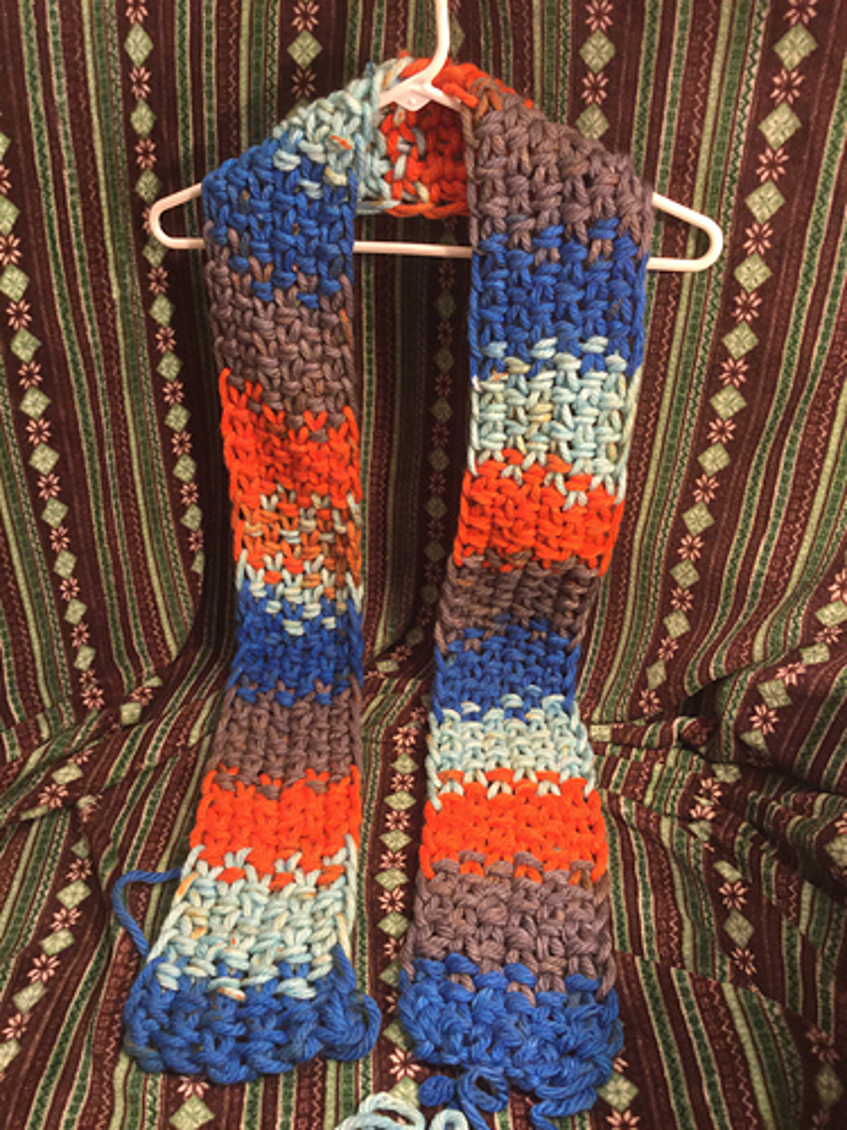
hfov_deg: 45.4
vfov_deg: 58.4
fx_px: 1011
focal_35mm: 31
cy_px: 565
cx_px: 424
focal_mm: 3.3
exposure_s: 1/30
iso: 64
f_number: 2.4
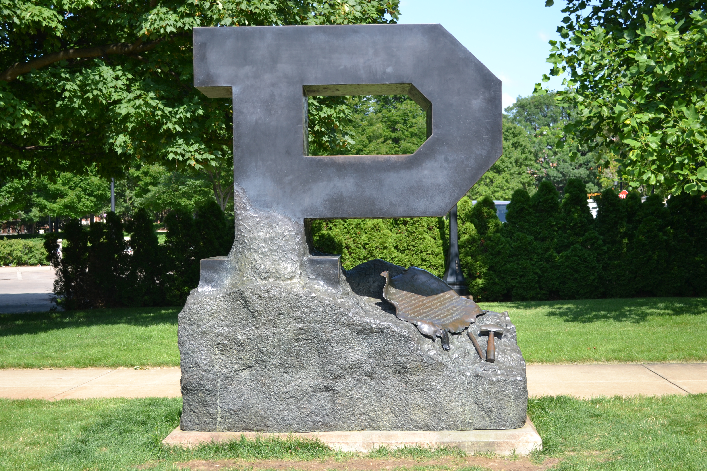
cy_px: 236
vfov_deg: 25.8
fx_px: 1031
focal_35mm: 52
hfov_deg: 37.9
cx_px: 354
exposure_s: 1/250
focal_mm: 35
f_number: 5.6
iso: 125
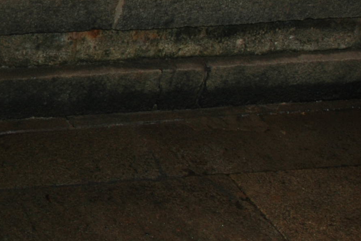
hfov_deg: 18.6
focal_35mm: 91
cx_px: -242
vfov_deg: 15.0
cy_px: 66
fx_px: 913
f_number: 3.5
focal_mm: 18
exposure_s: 1/60
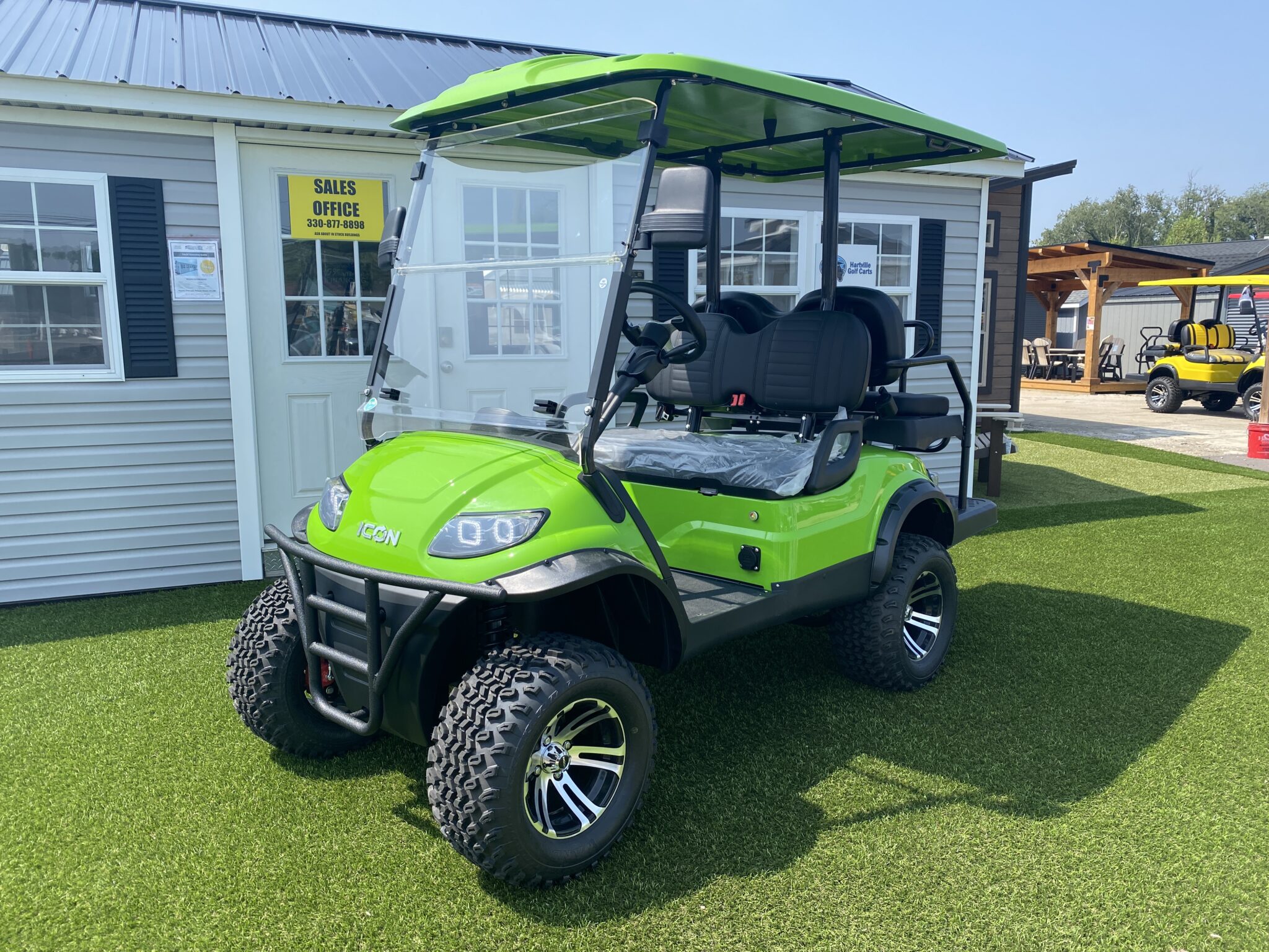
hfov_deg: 67.3
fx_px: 953
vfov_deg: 53.1
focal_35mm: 26
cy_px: 476
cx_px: 634
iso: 32
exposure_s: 1/1522
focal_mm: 4.25
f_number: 1.8
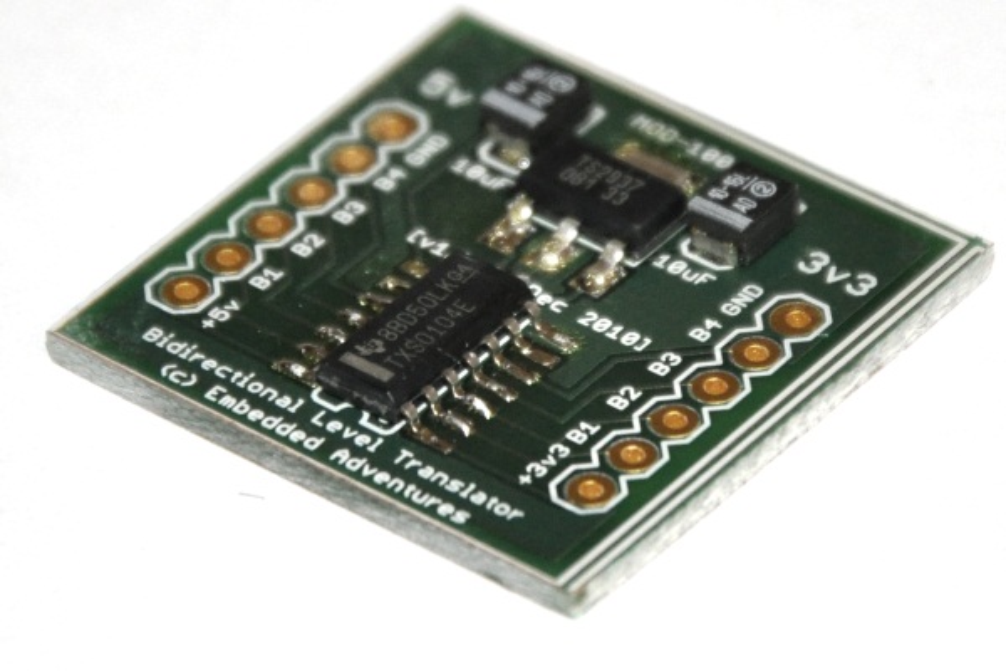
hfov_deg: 13.0
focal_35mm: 158
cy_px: 336
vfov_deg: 8.7
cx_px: 503
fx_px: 4401
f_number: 5.6
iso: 800
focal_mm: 105
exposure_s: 1/60
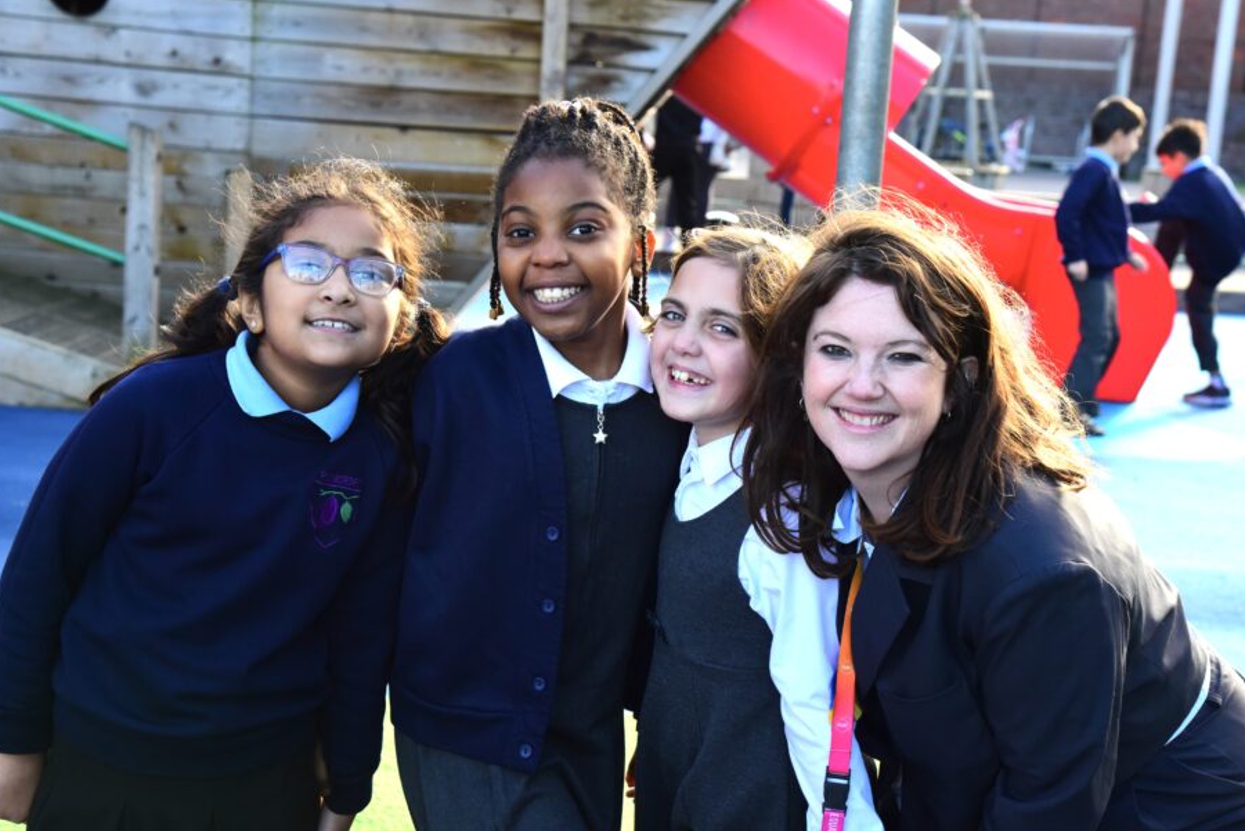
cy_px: 397
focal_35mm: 66
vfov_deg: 20.6
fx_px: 2283
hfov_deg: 30.5
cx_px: 646
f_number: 7.1
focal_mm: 58
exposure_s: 1/800
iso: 2000
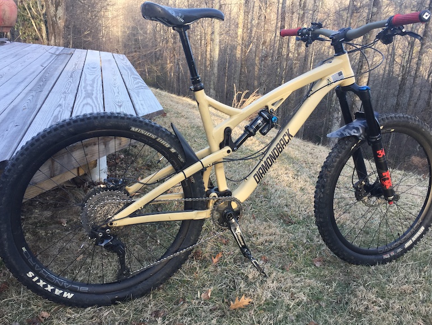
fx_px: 374
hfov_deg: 60.0
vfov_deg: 46.8
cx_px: 220
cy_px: 160
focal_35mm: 30
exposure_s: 1/120
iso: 40
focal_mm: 4.15
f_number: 2.2
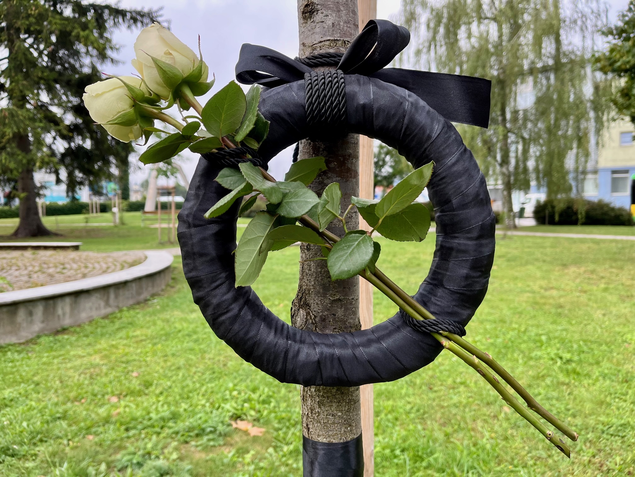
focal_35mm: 26
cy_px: 238
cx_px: 318
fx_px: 477
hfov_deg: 67.3
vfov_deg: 53.1
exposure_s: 1/367
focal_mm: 5.1
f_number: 1.6
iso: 50
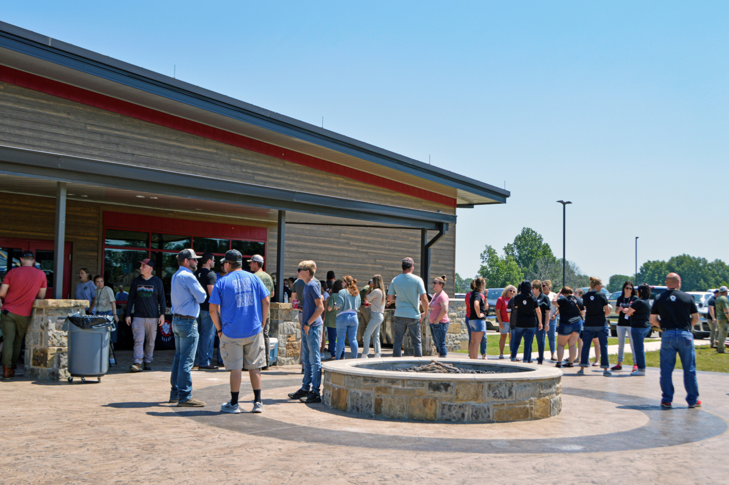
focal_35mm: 42
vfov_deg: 31.8
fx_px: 850
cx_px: 364
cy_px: 242
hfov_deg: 46.4
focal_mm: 28
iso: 100
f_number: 7.1
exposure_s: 1/200
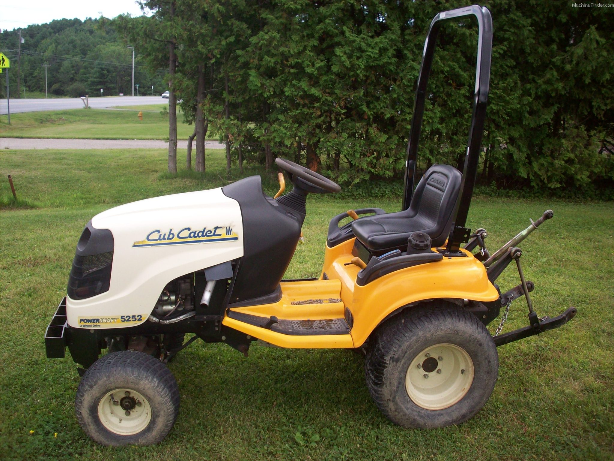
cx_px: 307
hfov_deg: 50.1
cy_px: 230
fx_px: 656
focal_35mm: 37
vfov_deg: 38.7
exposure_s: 1/448
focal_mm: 6.2
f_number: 2.8
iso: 80
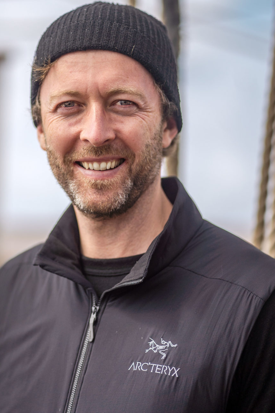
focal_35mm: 126
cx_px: 108
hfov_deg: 10.9
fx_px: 1444
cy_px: 187
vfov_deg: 16.3
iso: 100
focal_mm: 85
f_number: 1.8
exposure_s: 1/6400
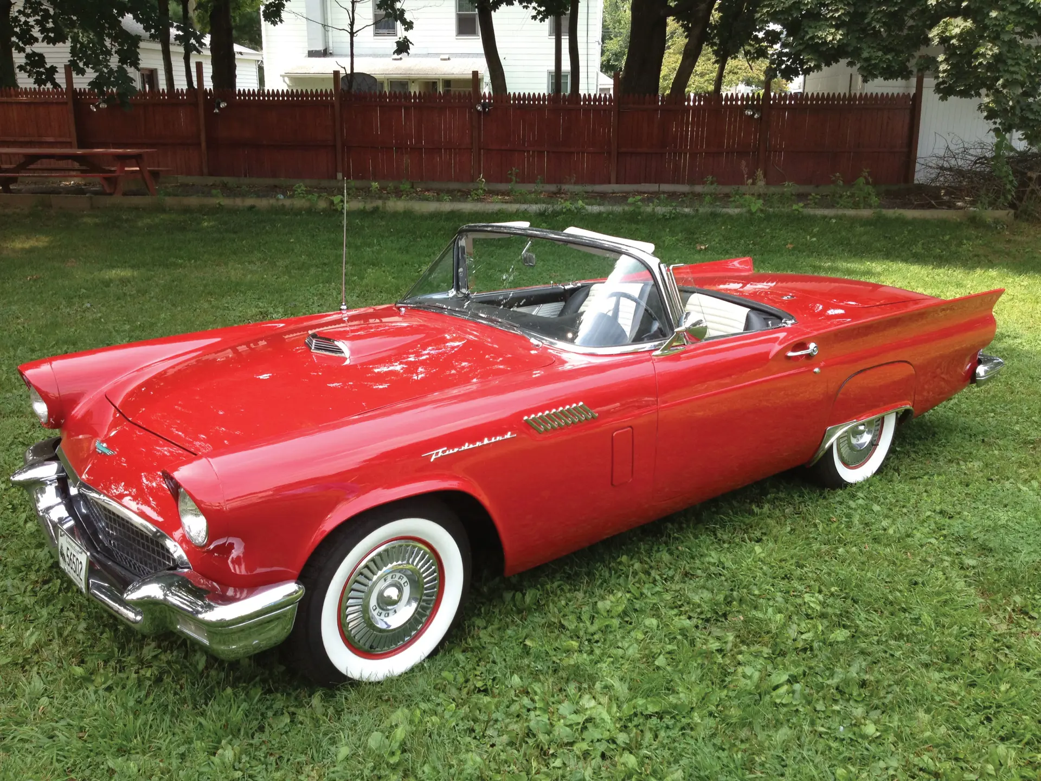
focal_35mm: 35
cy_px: 390
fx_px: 1053
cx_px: 520
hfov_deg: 52.6
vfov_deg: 40.7
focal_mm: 4.28
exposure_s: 1/234
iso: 64
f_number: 2.4
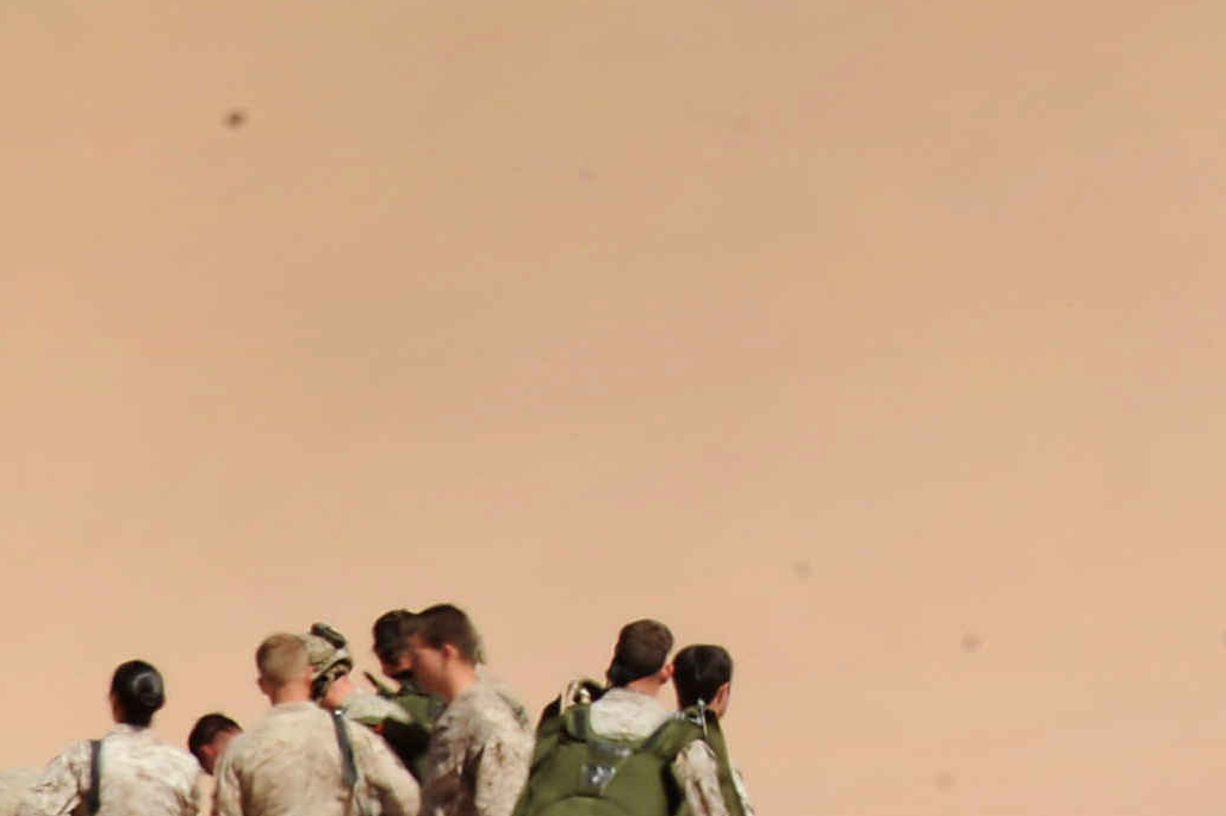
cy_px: -326
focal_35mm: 2430
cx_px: 1603
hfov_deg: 0.8
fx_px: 82711
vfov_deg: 0.6
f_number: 22
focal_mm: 600
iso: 200
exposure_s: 1/125
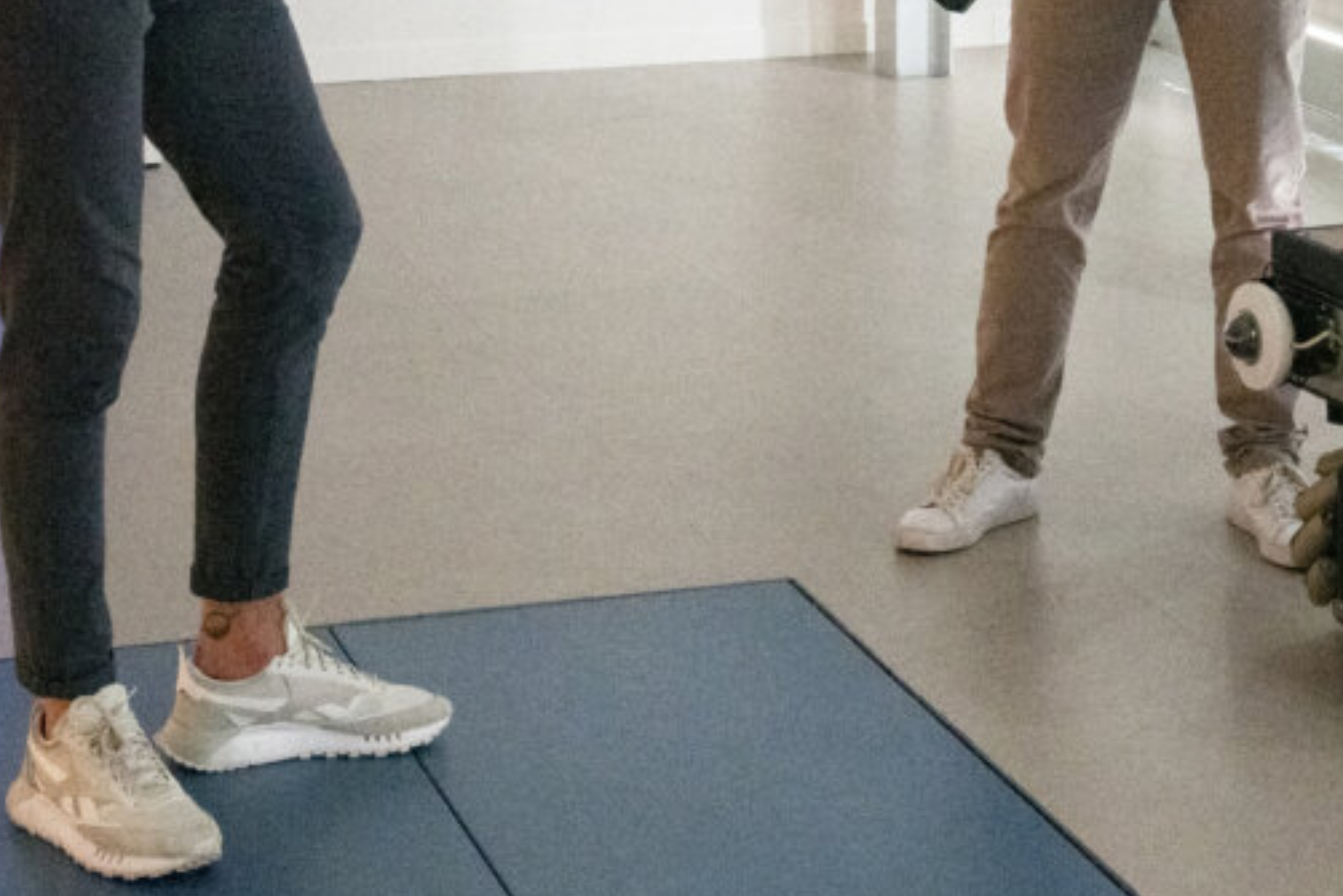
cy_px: -460
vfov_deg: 12.2
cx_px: 840
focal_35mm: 107
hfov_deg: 19.1
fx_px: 3993
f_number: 7.1
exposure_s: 1/25
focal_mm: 35
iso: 2000
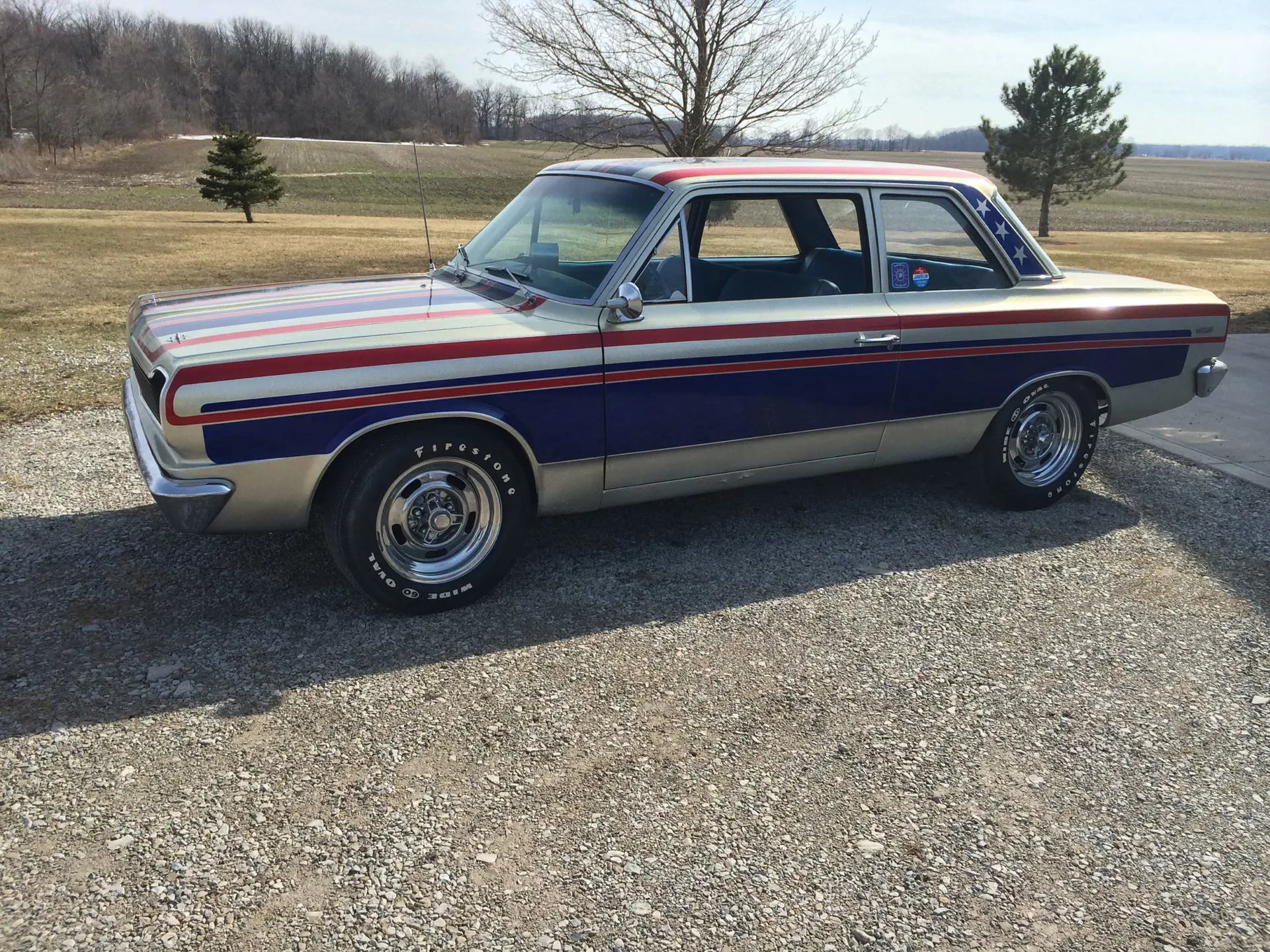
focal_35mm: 30
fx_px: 1101
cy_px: 476
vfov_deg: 46.8
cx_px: 635
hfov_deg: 60.0
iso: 40
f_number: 2.2
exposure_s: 1/1709
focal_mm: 4.12
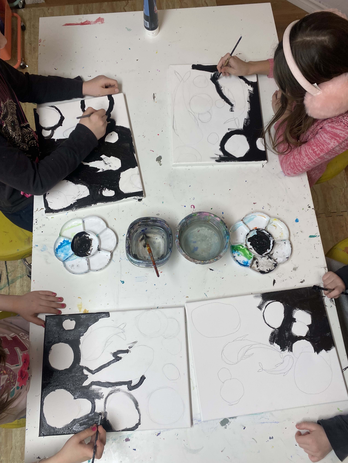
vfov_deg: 67.3
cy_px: 232
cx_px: 174
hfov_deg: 53.1
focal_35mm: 26
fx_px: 349
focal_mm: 4.25
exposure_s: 1/120
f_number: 1.8
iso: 100
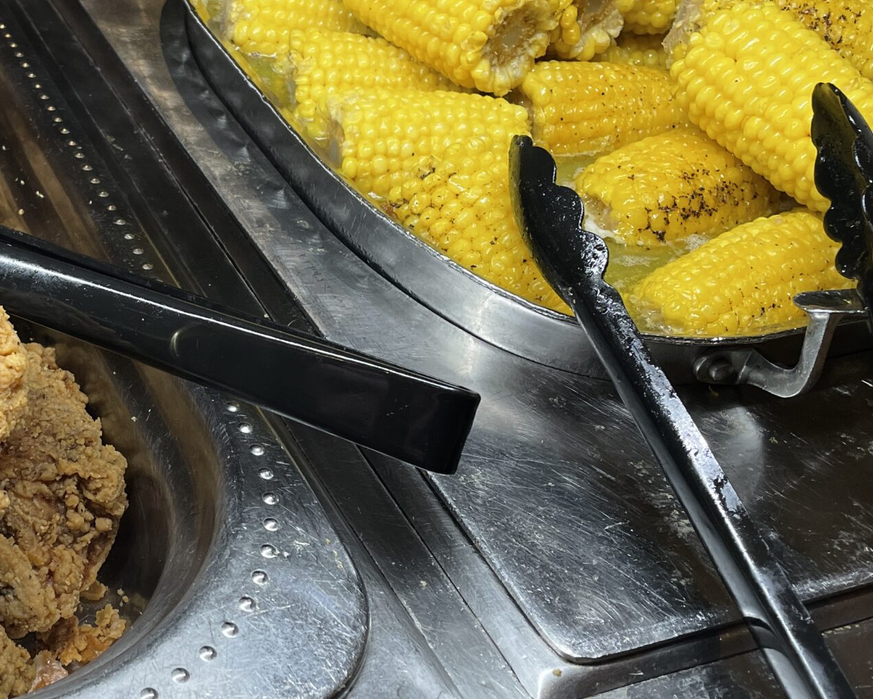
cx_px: 127
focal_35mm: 51
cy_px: 293
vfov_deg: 29.6
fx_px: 1318
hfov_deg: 35.0
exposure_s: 1/120
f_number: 1.6
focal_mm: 4.2
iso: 100
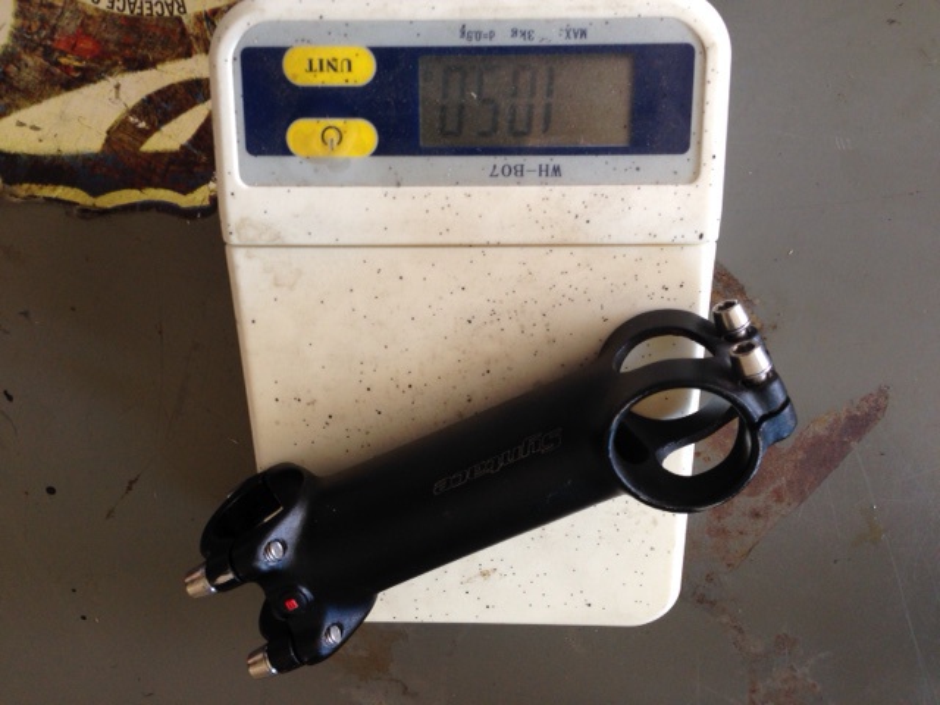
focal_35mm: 33
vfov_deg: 42.9
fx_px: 896
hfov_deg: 55.4
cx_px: 470
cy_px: 352
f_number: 2.4
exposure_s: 1/20
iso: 64
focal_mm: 4.12
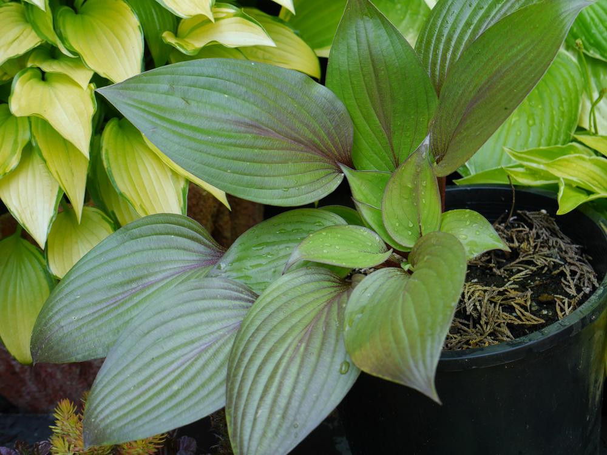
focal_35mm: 68
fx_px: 1192
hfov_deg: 28.6
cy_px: 228
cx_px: 304
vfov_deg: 21.6
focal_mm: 34
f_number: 5.6
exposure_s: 1/125
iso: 400
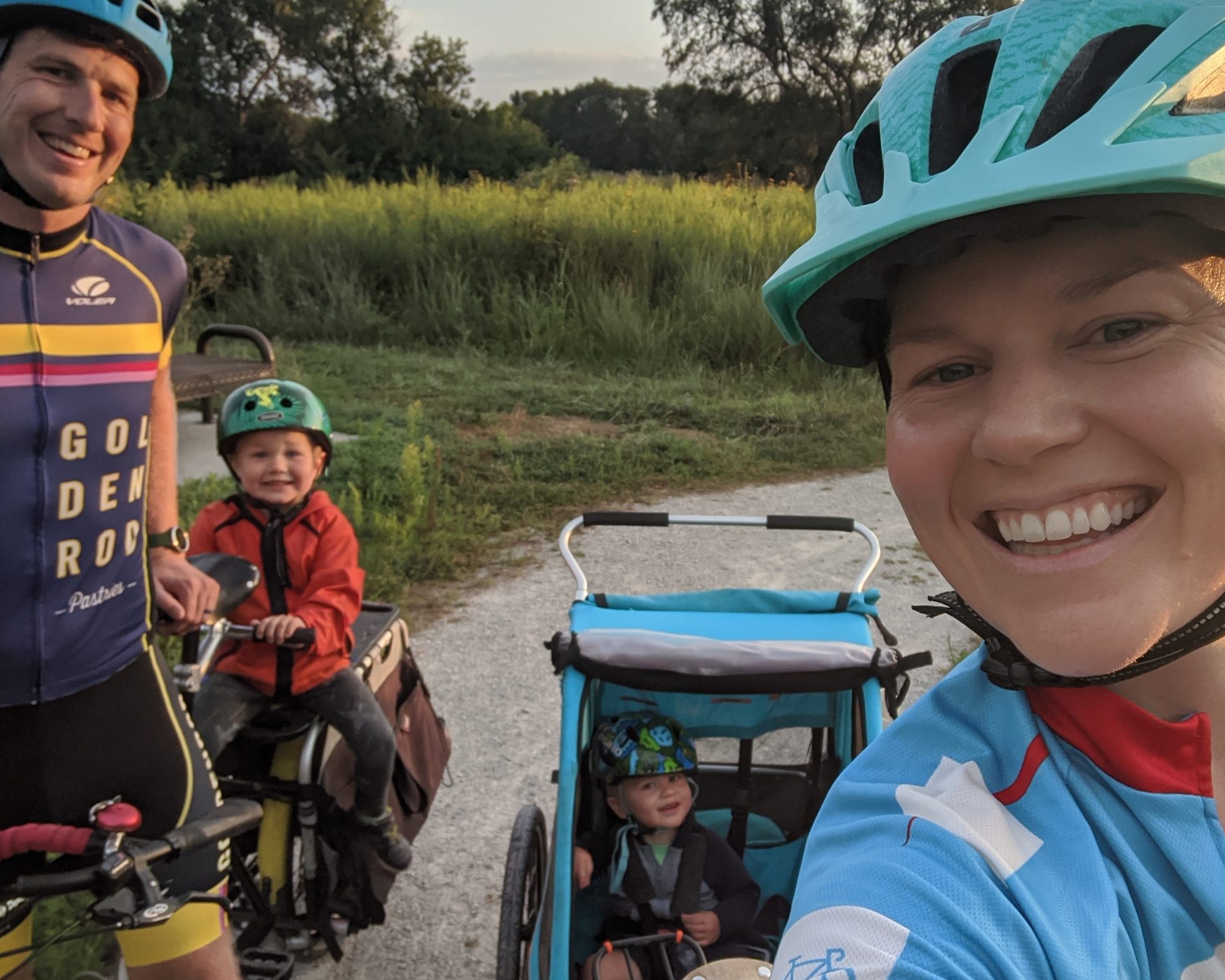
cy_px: 544
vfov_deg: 44.5
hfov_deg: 54.2
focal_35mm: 33
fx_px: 1196
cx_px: 620
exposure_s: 1/678
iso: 89
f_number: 2.4
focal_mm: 3.38
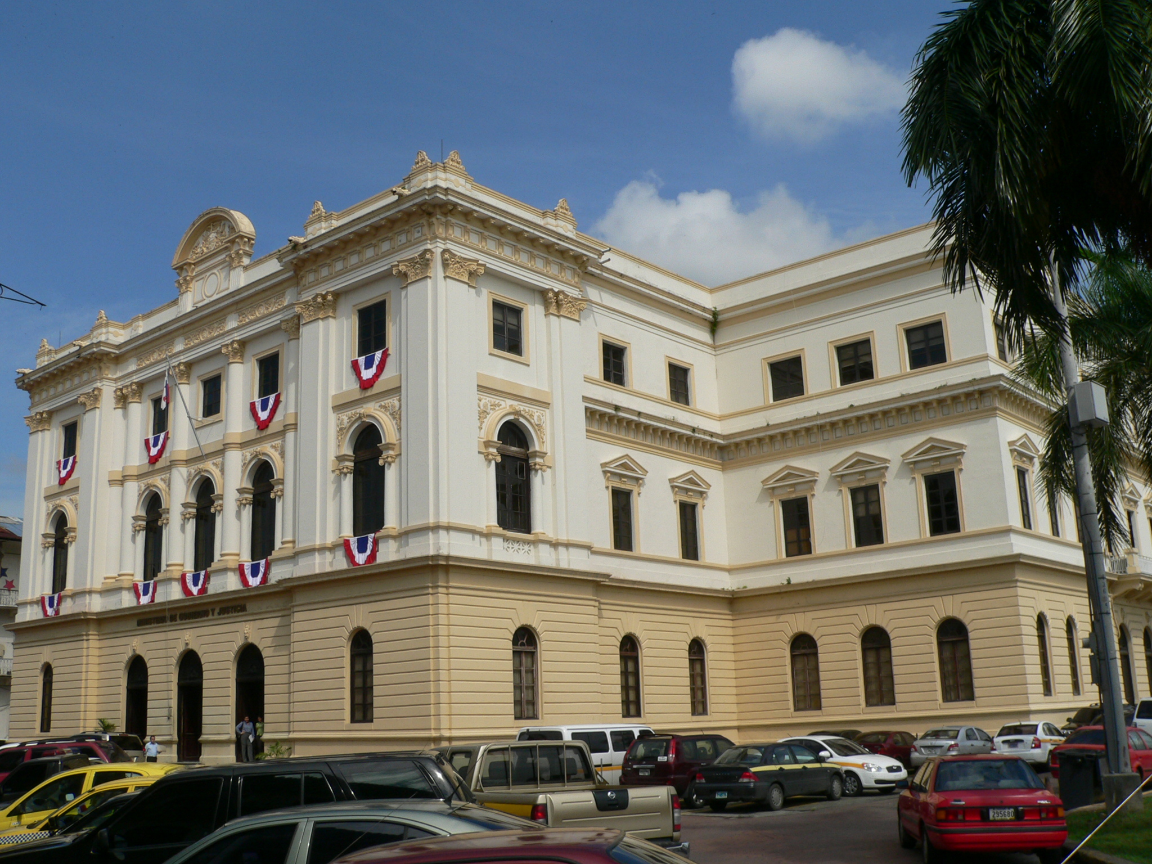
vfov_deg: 39.7
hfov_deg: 51.4
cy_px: 432
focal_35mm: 36
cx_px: 576
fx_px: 1198
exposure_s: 1/640
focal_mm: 6
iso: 80
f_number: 5.6
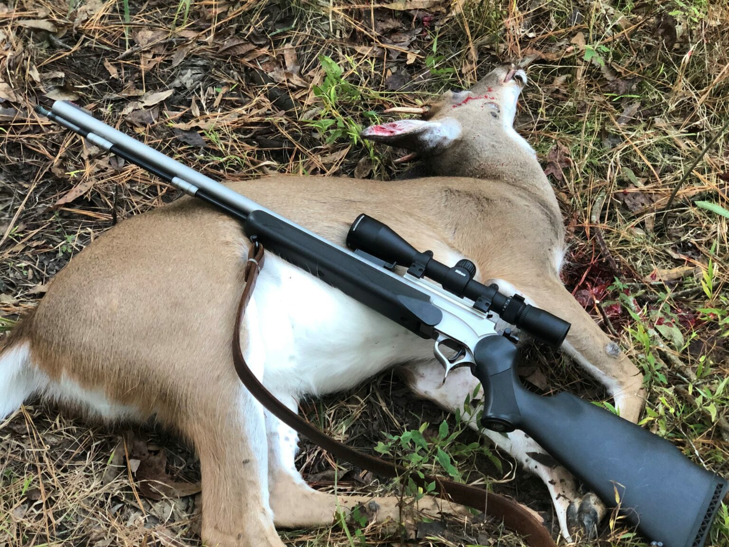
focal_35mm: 52
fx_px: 1095
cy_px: 274
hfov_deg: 36.8
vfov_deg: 28.0
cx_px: 364
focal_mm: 6
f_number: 2.4
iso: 125
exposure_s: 1/30
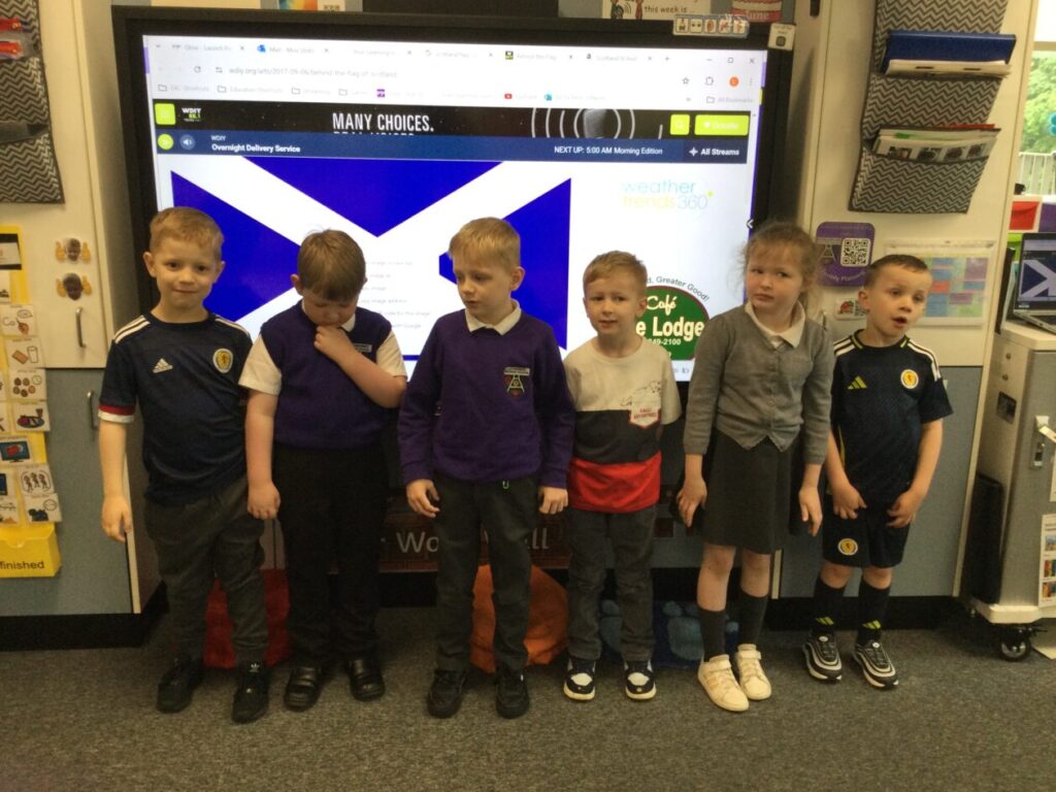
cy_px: 396
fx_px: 946
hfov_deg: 58.4
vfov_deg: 45.4
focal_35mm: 31
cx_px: 528
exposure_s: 1/33
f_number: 2.4
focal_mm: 3.3
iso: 40
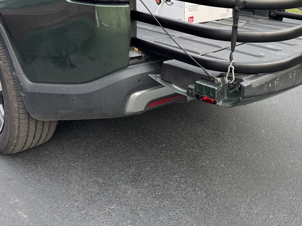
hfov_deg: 45.6
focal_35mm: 39
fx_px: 340
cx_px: 238
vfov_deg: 35.6
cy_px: 45
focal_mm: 6.86
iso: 200
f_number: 1.78
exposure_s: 1/121
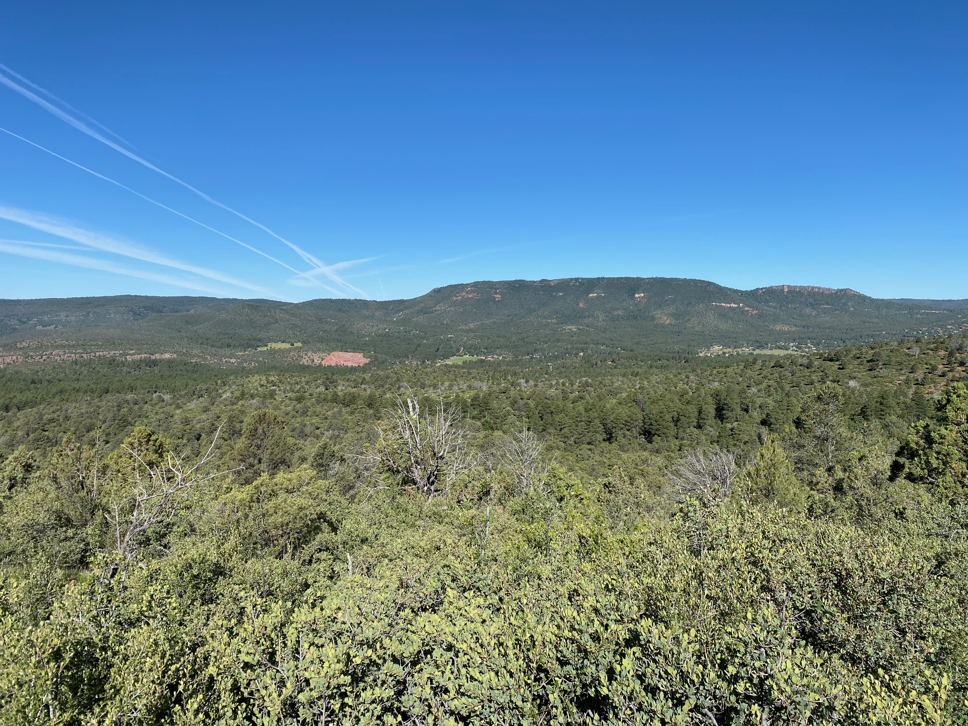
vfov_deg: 53.1
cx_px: 484
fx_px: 727
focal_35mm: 26
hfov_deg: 67.3
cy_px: 363
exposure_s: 1/3300
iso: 32
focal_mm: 4.25
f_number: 1.8
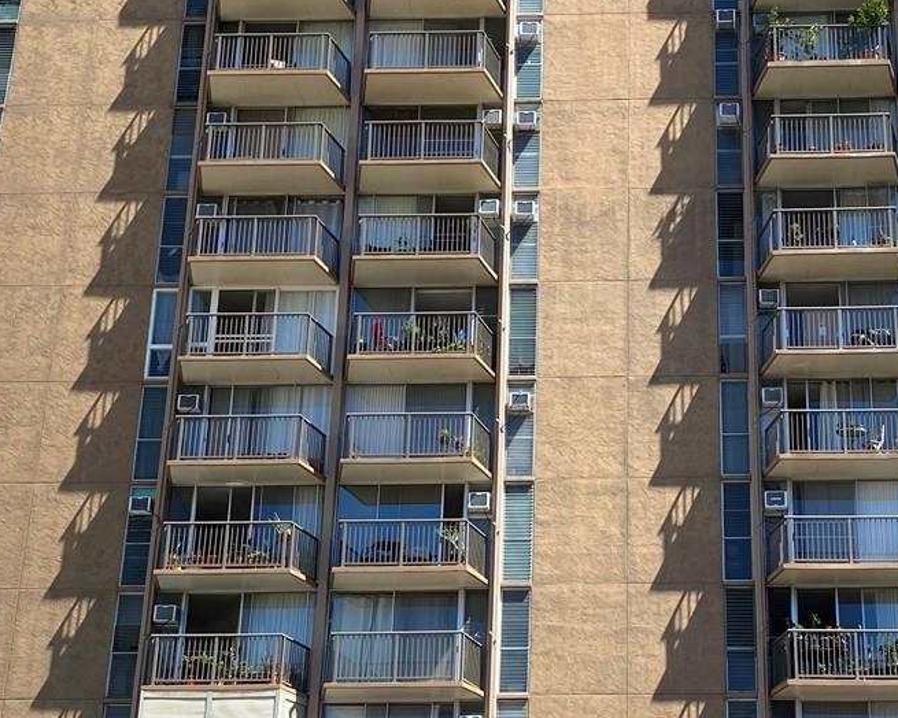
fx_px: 1648
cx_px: 621
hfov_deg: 30.2
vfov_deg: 24.5
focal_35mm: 62
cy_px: 445
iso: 32
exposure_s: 1/1866
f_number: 1.8
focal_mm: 4.25
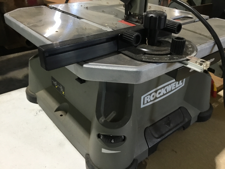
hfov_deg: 58.4
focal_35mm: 31
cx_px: 112
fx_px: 201
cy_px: 84
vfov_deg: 45.4
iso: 125
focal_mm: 3.3
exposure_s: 1/30
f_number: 2.4
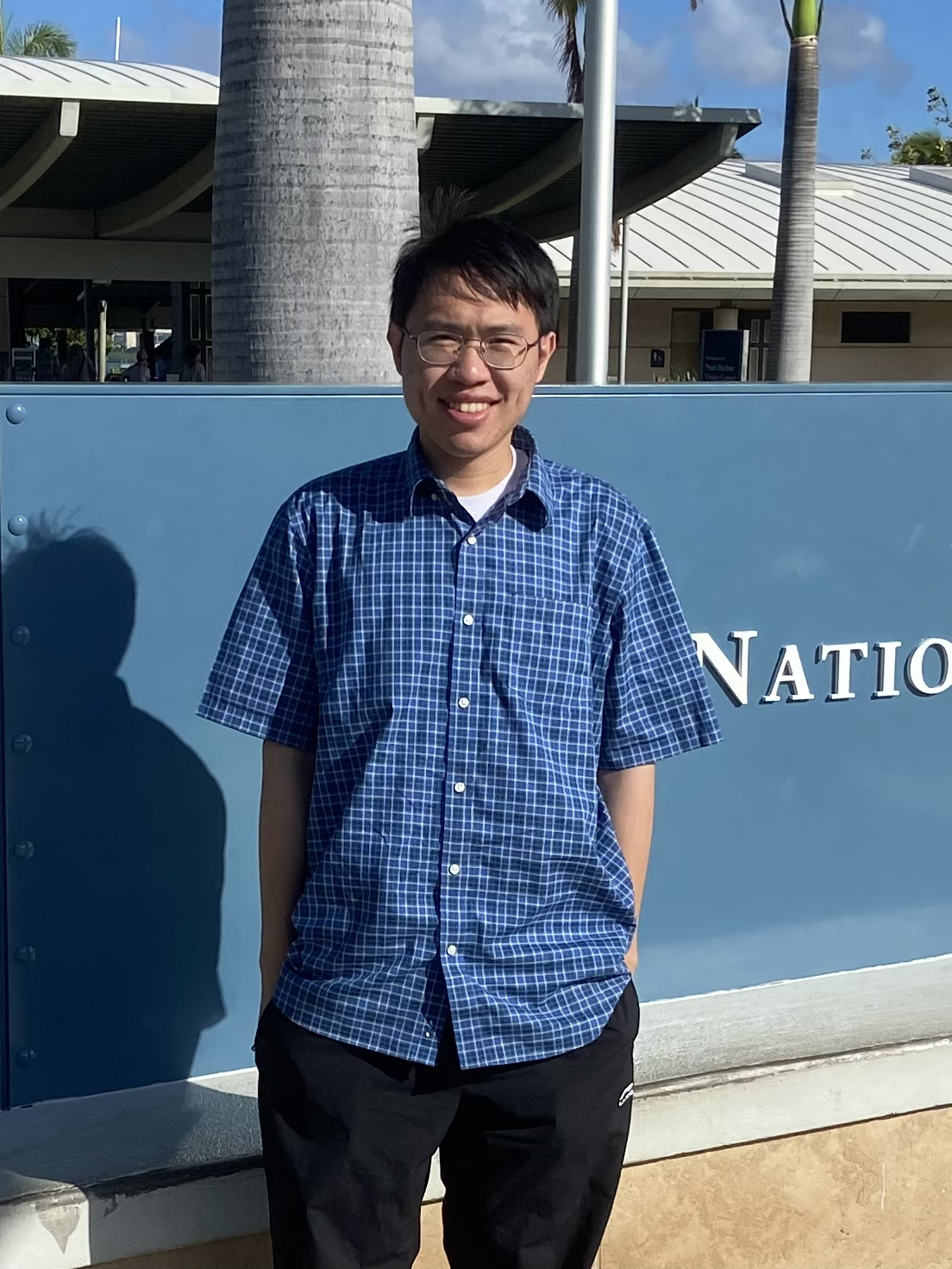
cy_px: 634
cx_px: 476
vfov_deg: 67.3
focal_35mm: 26
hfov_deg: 53.1
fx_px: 953
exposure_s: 1/3731
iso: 32
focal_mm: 4.25
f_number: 1.8
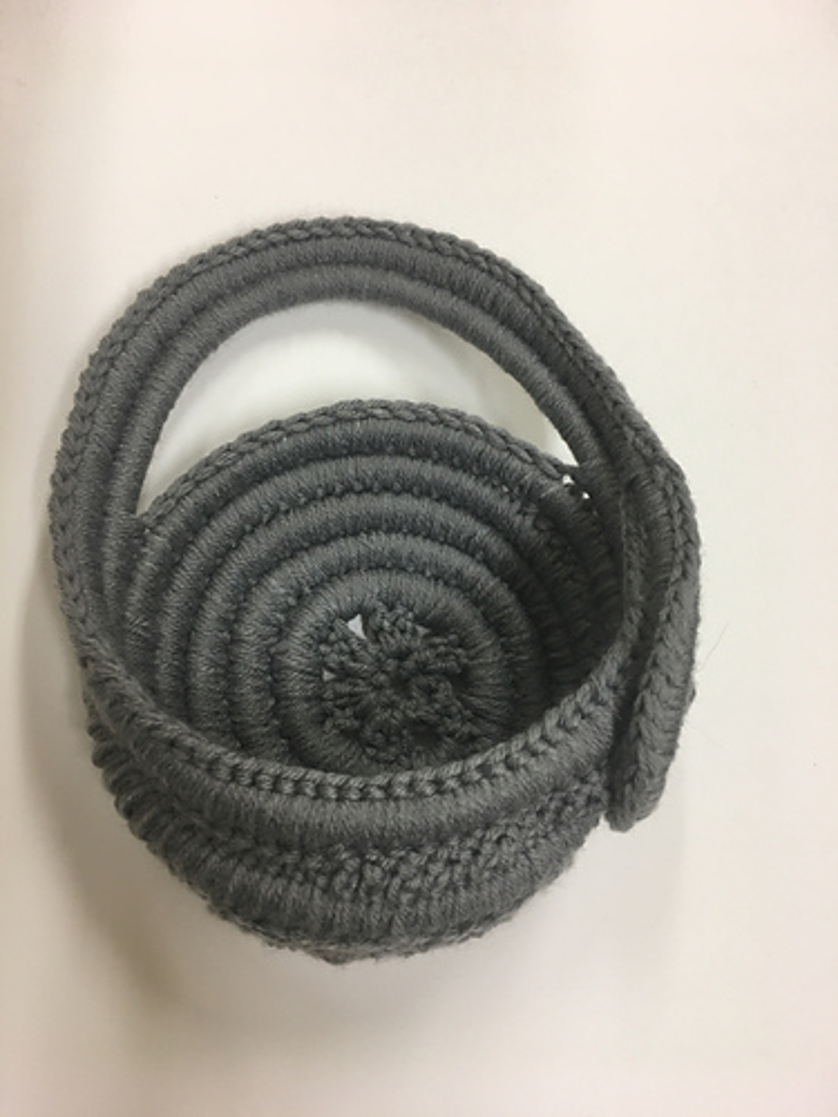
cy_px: 558
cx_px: 419
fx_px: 936
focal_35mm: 29
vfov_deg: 61.7
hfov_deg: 48.2
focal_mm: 4.15
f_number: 2.2
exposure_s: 1/15
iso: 40
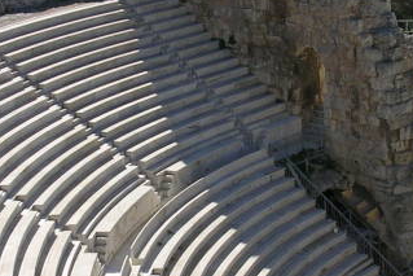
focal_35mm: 99
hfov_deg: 20.6
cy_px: 145
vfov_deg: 13.8
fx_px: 1136
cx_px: 199
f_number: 5.6
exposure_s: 1/414
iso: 50
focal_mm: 5.8
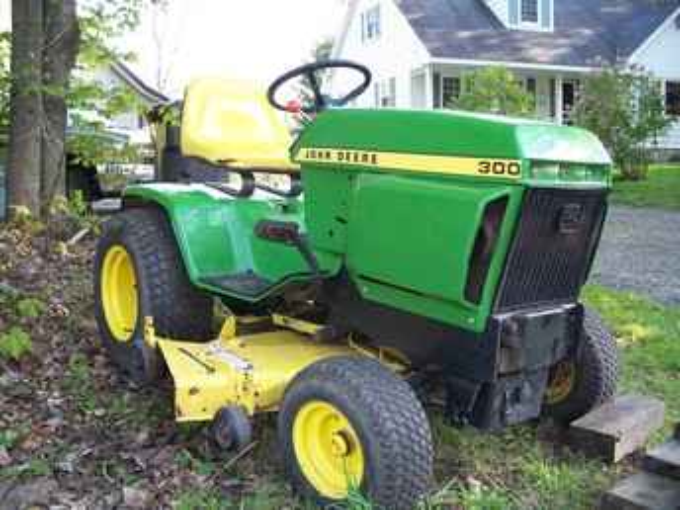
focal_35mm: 37
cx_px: 340
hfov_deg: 50.1
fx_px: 727
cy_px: 255
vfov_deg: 38.7
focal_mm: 7.8
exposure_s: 1/100
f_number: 2.8
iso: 125
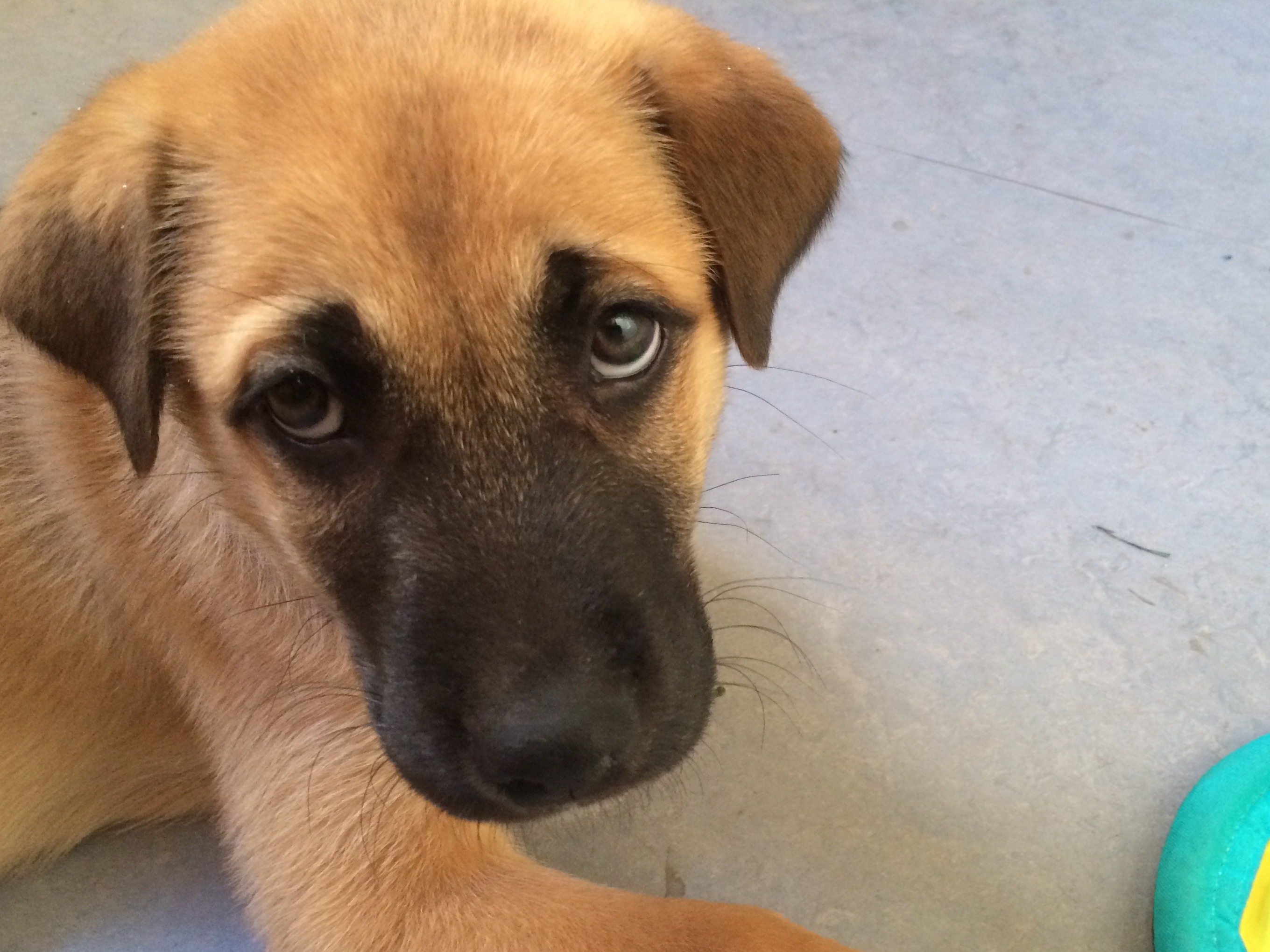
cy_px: 571
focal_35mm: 36
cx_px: 717
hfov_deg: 51.2
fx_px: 1321
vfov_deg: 39.5
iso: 250
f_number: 2.2
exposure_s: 1/30
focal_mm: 4.12
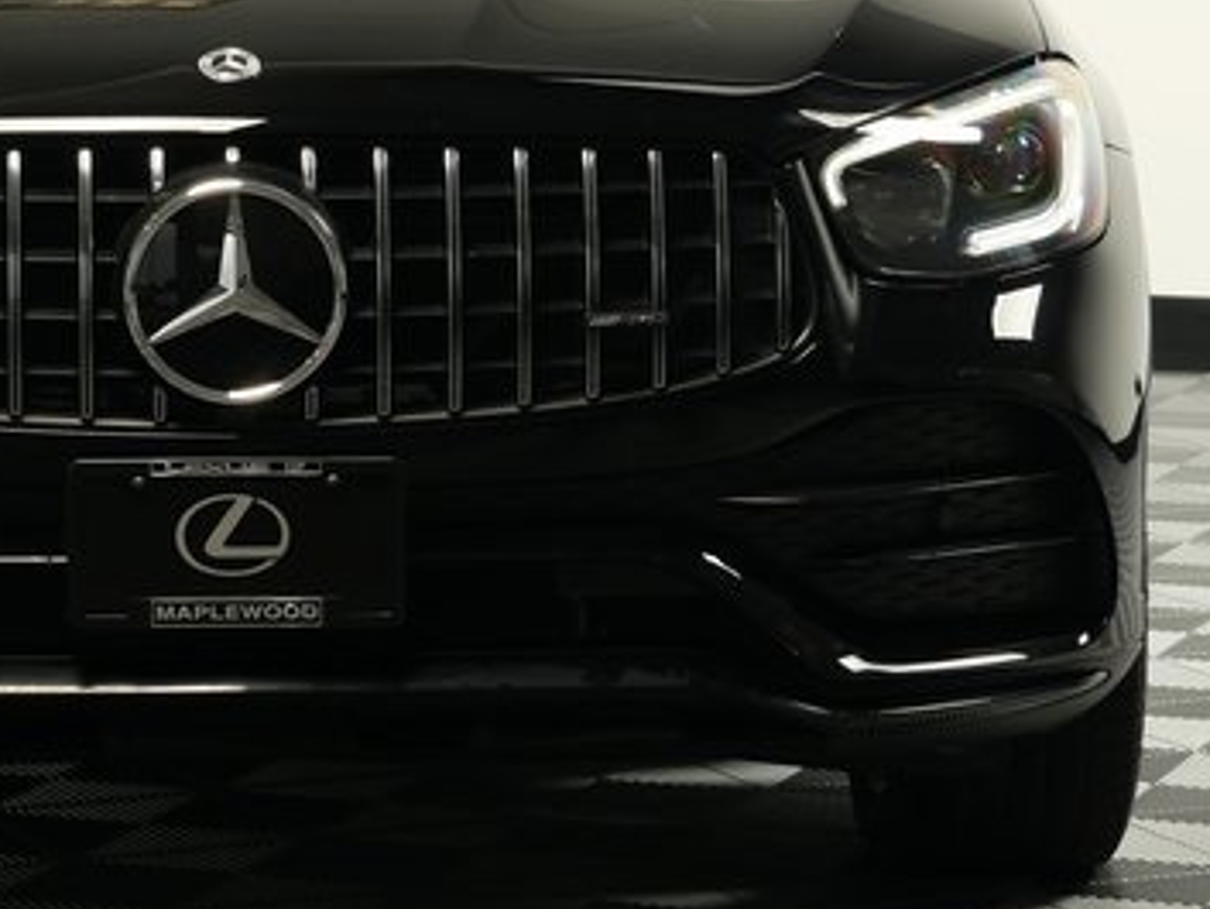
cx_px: 278
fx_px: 5070
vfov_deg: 10.2
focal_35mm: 145
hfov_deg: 13.6
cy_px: 298
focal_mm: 25
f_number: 4.5
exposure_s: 1/200
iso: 200
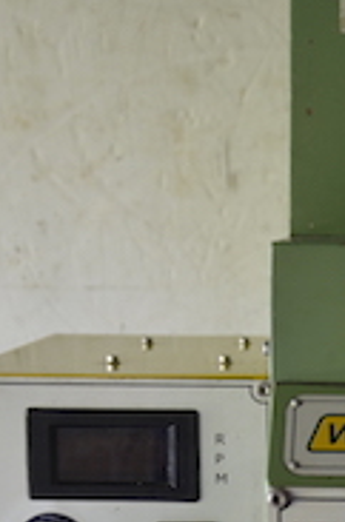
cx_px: 339
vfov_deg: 23.1
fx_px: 1258
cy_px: 414
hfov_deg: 15.4
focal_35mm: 87
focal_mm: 26
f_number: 4.5
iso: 400
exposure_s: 1/80
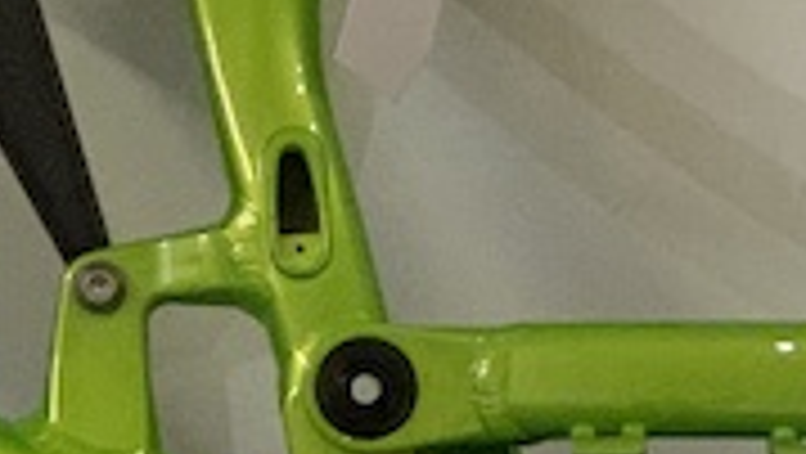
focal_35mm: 253
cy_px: -216
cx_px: 284
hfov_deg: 8.5
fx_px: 5411
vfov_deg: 4.8
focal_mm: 6
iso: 640
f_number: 2.4
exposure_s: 1/30
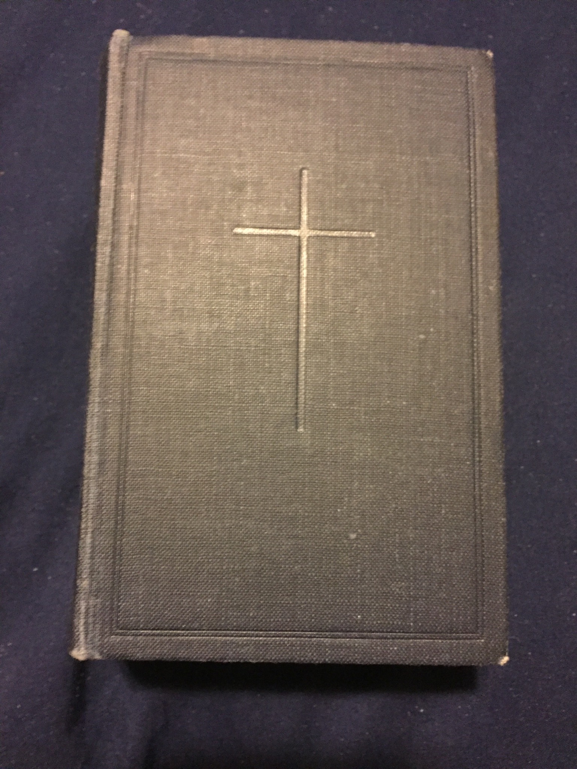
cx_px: 288
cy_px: 384
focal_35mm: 29
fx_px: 645
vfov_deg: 61.7
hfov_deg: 48.2
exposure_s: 1/15
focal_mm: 4.15
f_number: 2.2
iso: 500
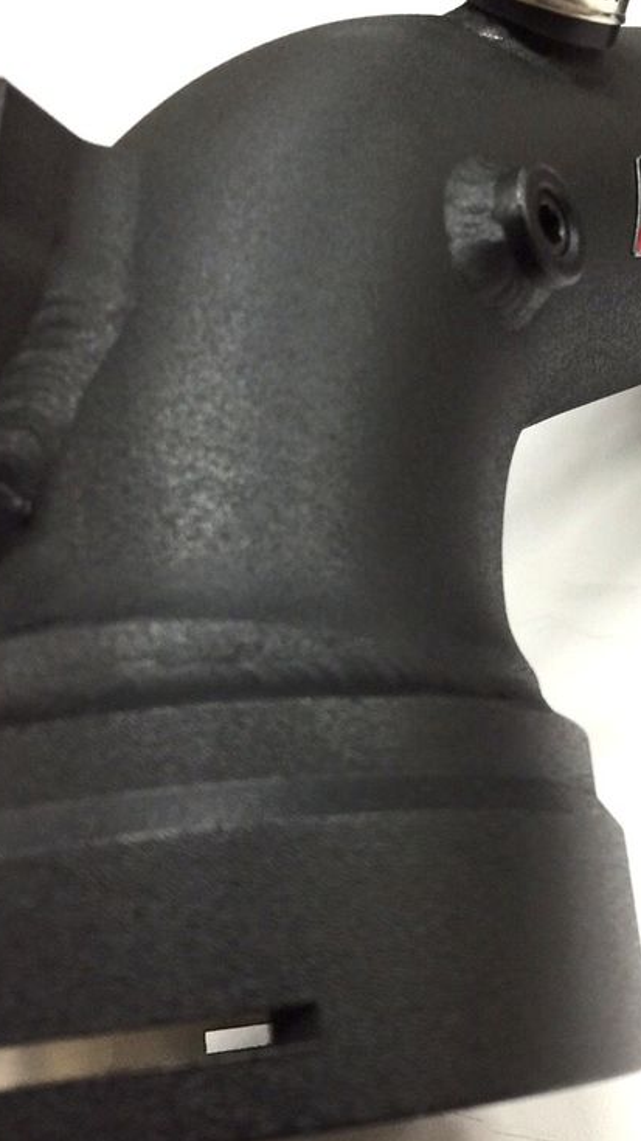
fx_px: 1300
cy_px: 570
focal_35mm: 43
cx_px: 508
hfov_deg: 27.2
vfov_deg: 47.4
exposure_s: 1/30
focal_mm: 4.15
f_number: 2.2
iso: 40
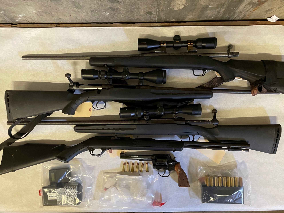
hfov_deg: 67.3
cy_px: 106
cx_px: 142
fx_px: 213
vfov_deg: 53.1
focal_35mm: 26
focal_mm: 4.2
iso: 640
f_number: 1.6
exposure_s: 1/30
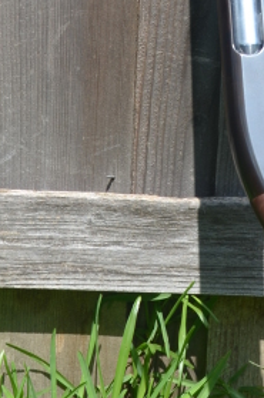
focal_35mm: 154
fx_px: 1700
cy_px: -50
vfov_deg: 13.1
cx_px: 240
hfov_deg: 8.8
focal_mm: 28
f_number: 8
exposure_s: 1/250
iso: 125
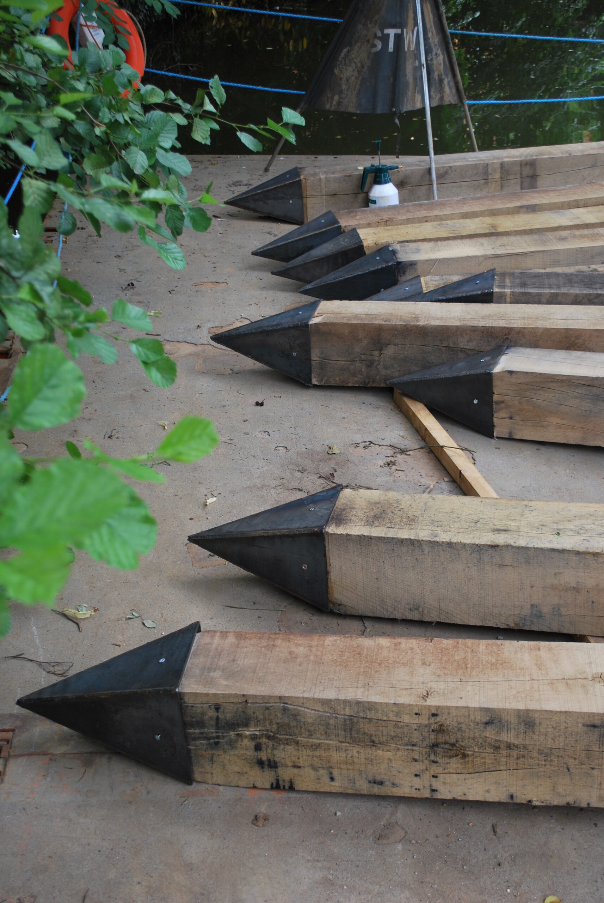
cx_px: 302
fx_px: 1204
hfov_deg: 28.2
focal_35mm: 48
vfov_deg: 41.1
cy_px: 452
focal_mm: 32
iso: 200
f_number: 4.8
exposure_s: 1/100
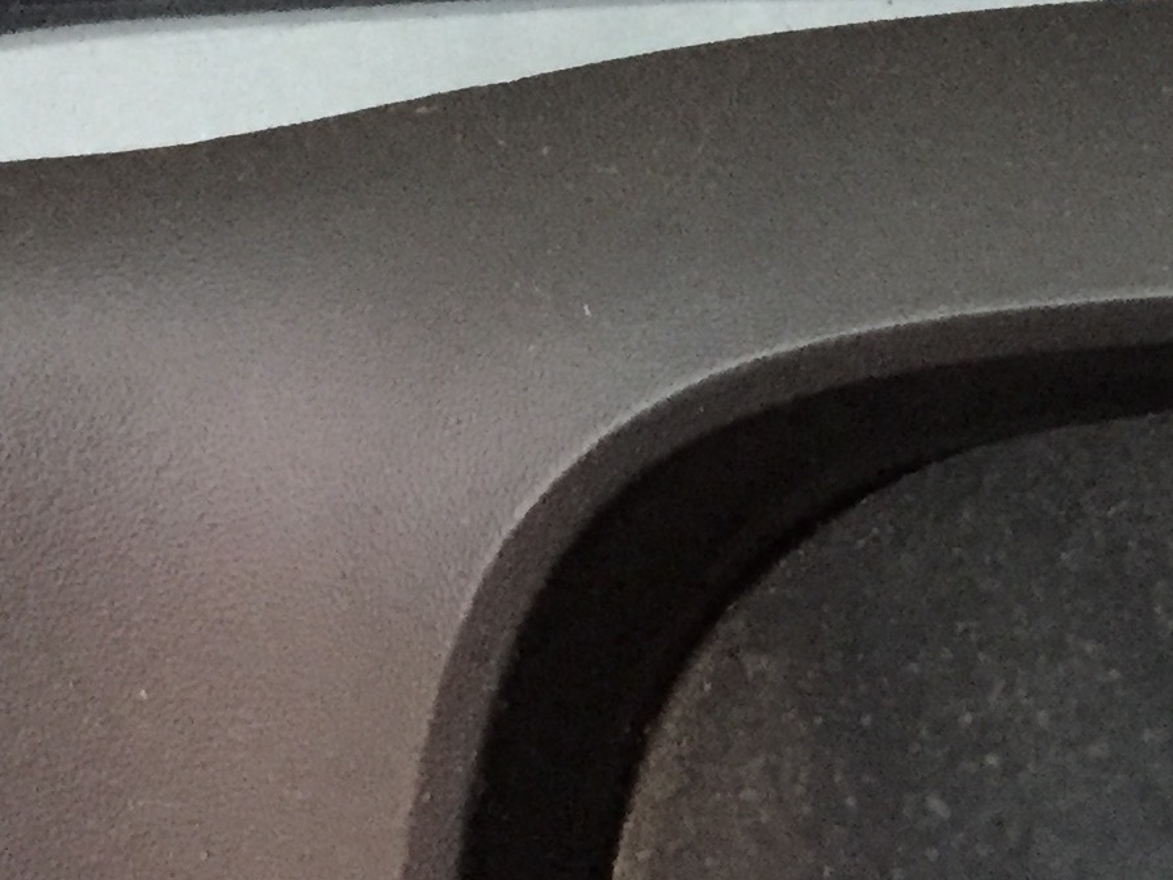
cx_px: 1093
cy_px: -502
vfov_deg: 13.1
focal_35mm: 106
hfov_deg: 18.2
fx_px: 3592
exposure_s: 1/15
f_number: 2.2
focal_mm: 4.15
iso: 400
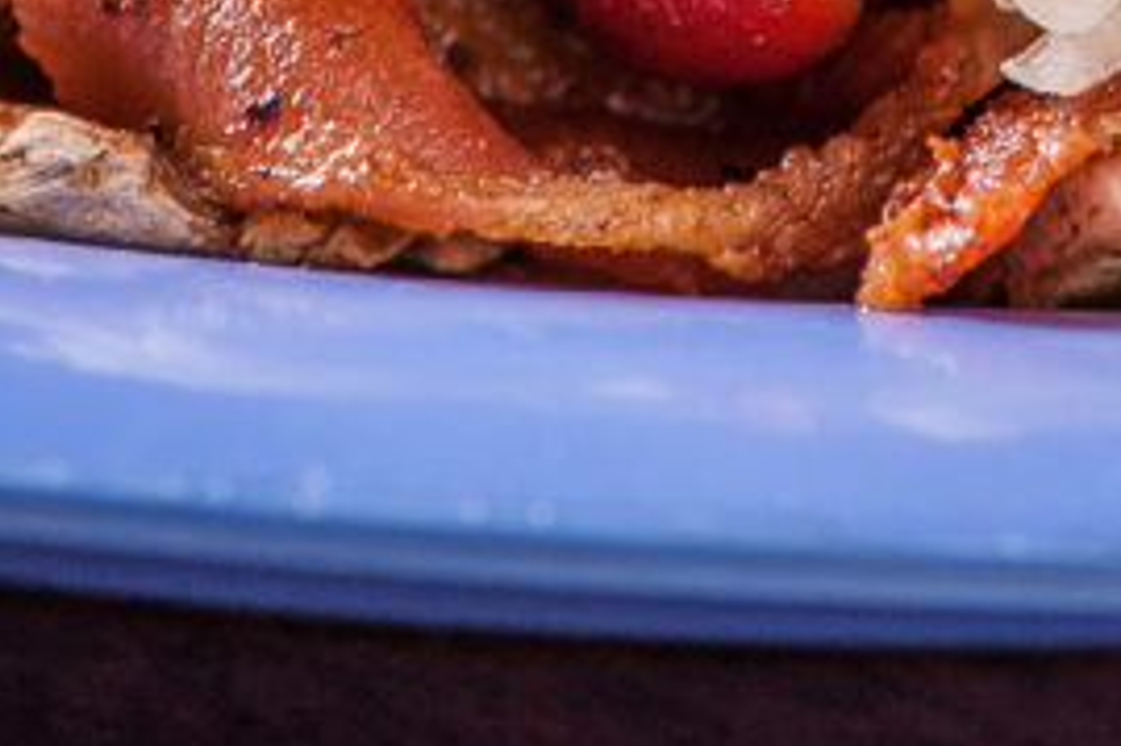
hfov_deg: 3.4
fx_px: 18671
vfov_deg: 2.3
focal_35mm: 600
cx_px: 592
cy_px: -1179
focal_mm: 105
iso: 100
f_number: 5
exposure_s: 1/50
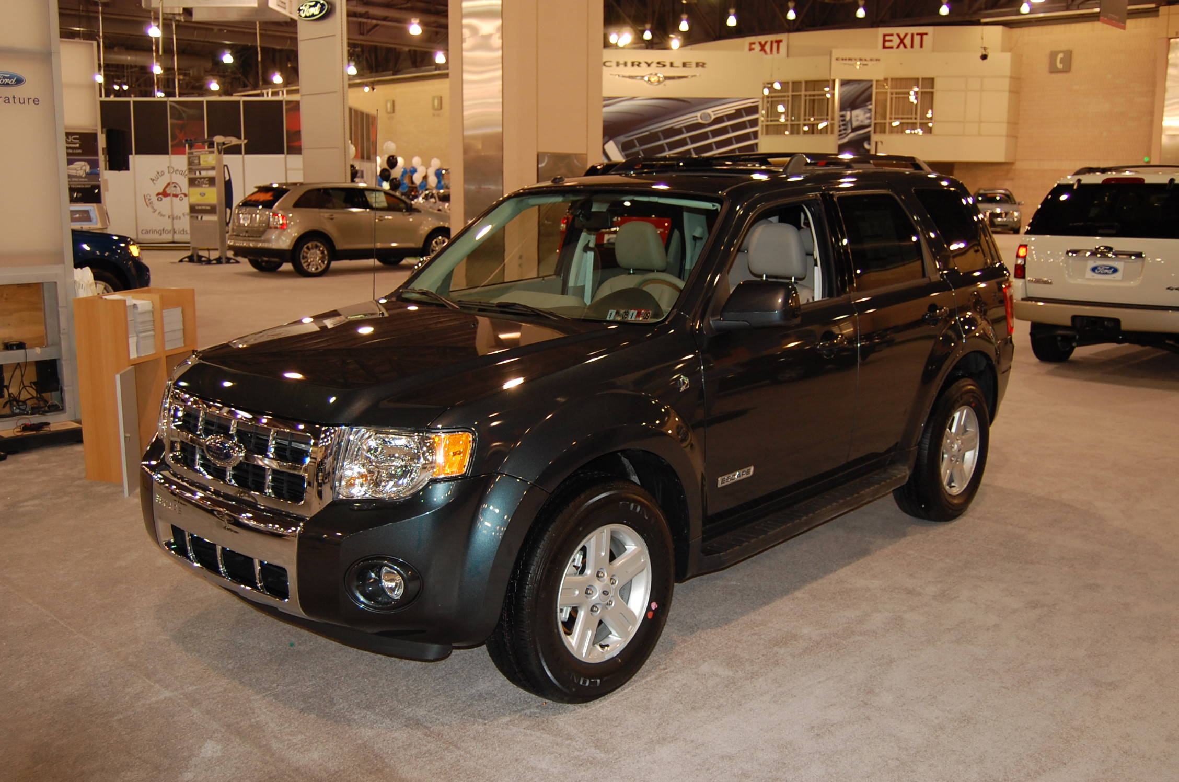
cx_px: 590
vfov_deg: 38.2
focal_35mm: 34
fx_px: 1128
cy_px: 391
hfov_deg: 55.2
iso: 400
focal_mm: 23
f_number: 3.8
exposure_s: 1/60
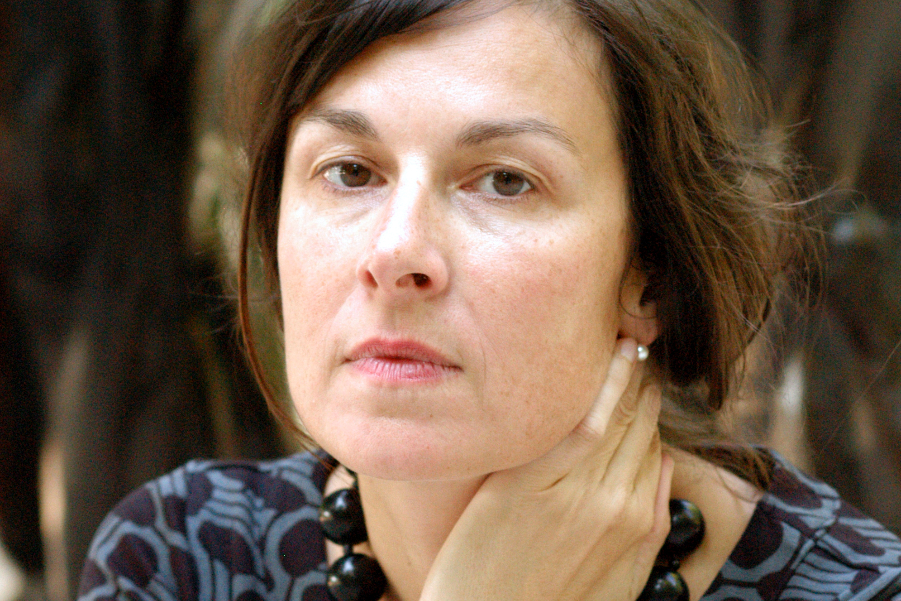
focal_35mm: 238
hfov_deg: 8.7
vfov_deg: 5.8
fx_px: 5950
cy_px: 345
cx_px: 451
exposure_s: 1/200
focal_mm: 105
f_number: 4.5
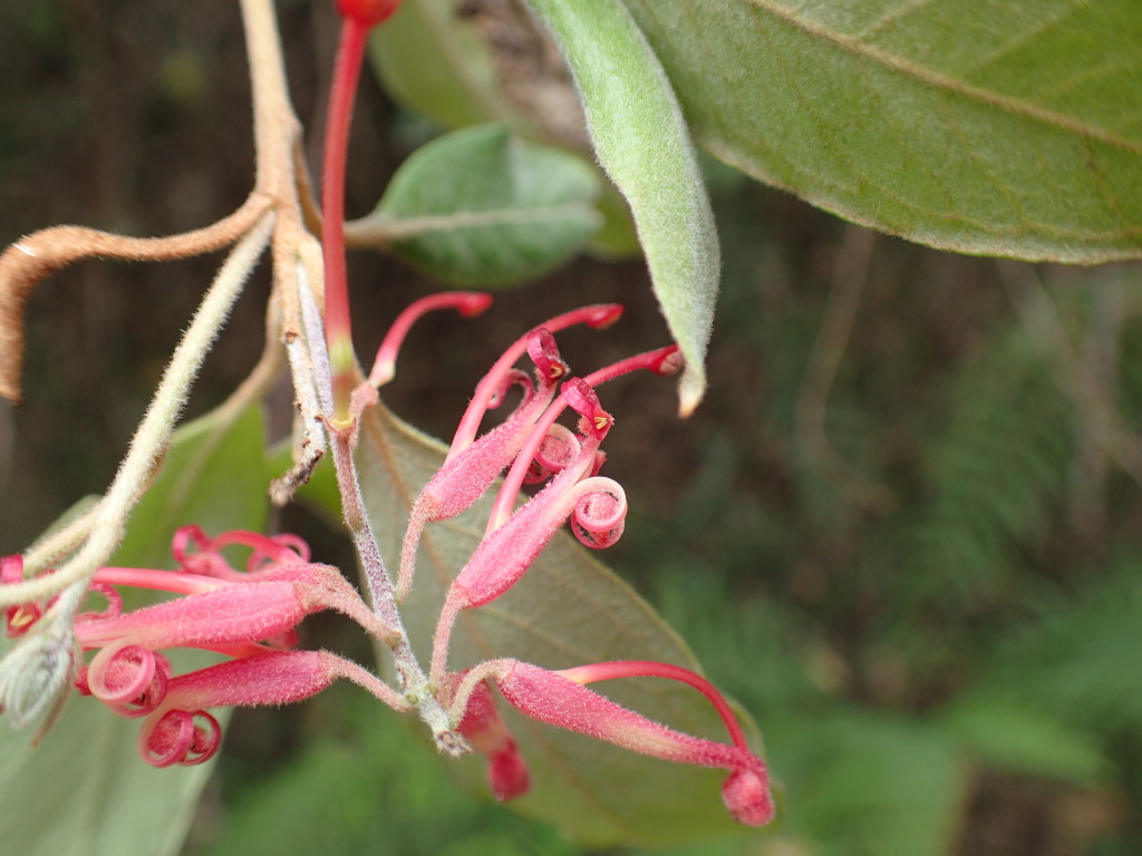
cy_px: 428
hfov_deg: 60.0
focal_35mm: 30
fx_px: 990
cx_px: 571
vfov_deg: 46.8
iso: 100
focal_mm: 5.5
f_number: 2.3
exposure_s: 1/200
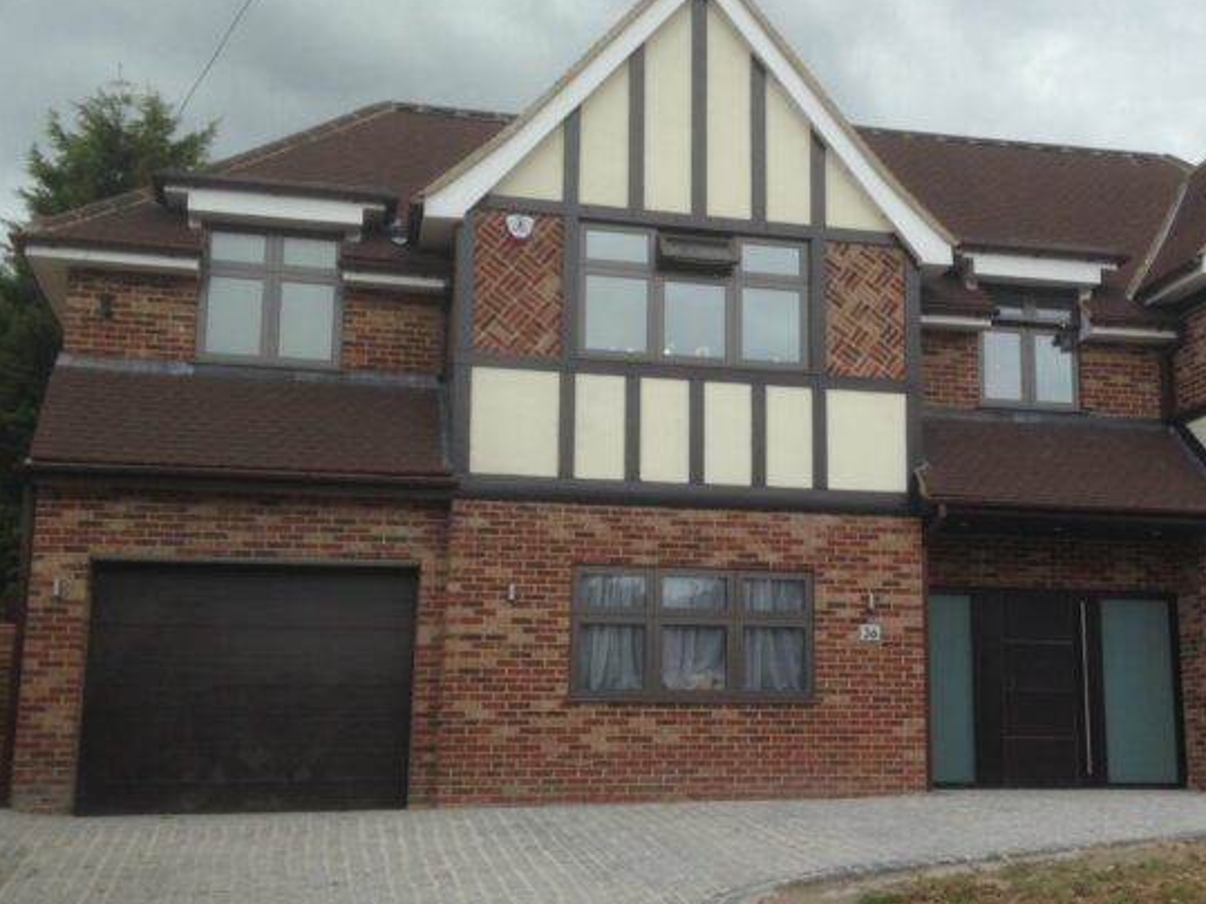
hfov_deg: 38.5
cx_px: 803
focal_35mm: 49
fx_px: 1707
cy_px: 481
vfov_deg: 29.7
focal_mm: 4.12
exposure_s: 1/968
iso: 50
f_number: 2.4
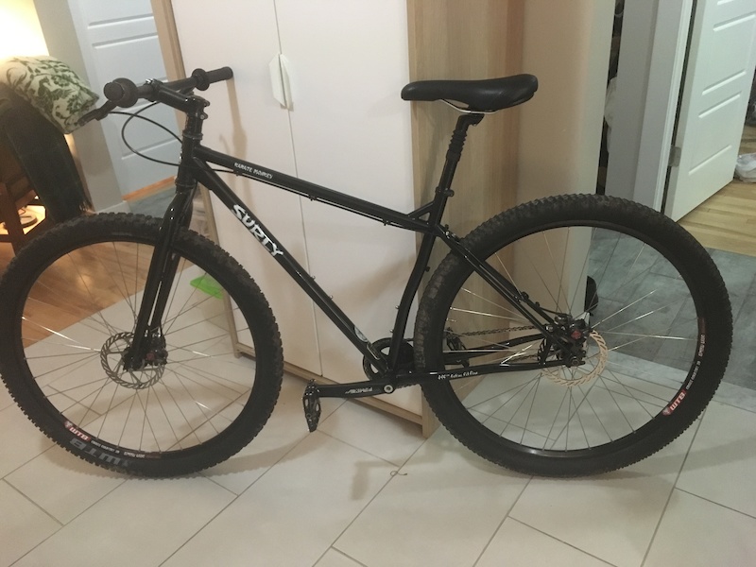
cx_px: 378
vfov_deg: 48.2
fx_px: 633
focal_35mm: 29
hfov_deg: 61.7
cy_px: 284
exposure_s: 1/15
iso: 500
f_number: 2.2
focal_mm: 4.15
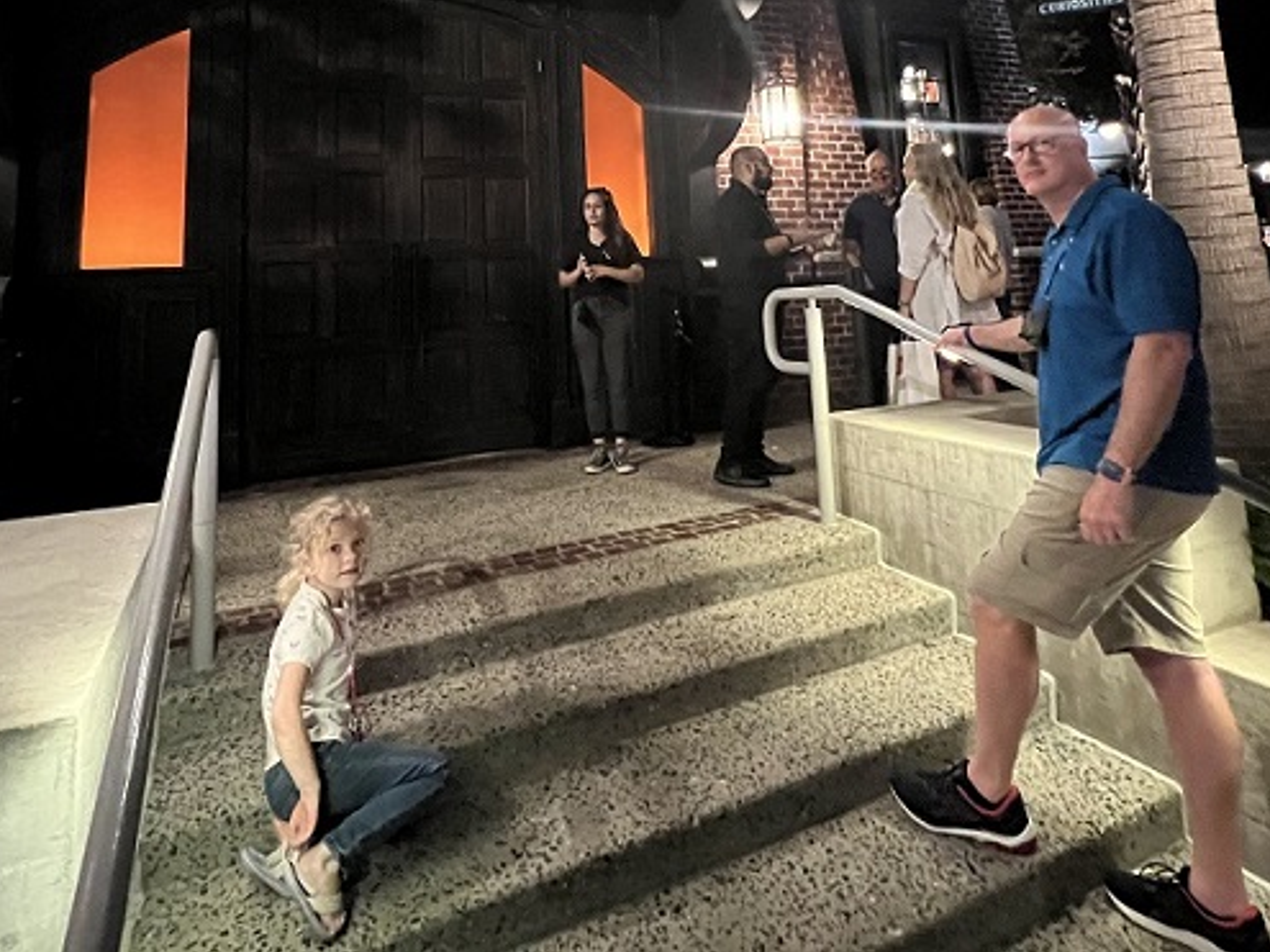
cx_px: 629
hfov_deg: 79.0
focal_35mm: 21
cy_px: 185
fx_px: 770
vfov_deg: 58.4
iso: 1250
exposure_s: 1/30
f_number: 1.8
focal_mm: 1.57
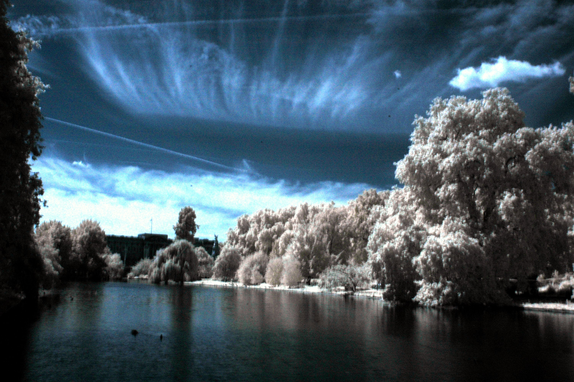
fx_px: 573
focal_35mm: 36
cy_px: 191
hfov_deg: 53.2
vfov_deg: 36.8
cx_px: 287
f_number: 22
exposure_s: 1
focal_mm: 24
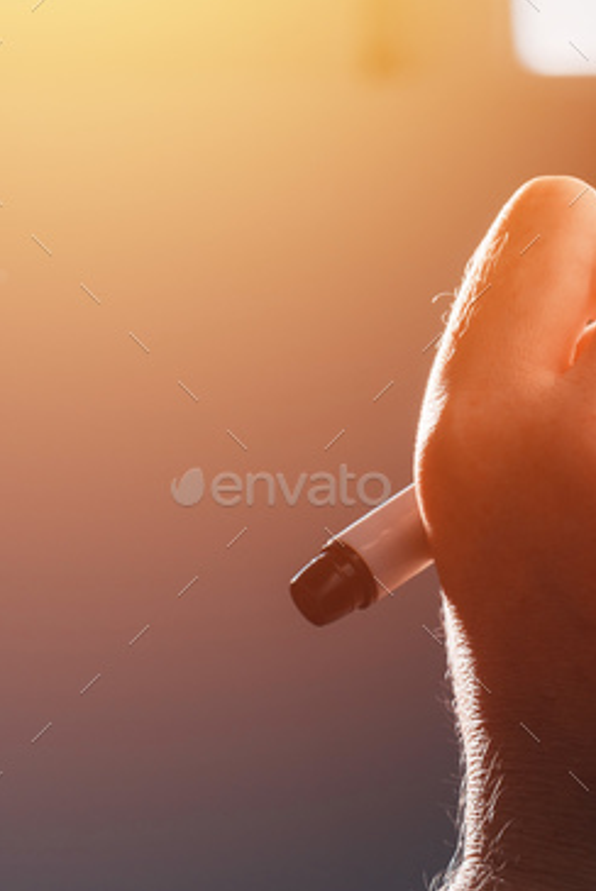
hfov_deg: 5.4
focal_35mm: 254
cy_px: 469
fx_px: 6295
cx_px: 640
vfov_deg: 8.1
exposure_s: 1/125
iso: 125
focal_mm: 105
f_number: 11
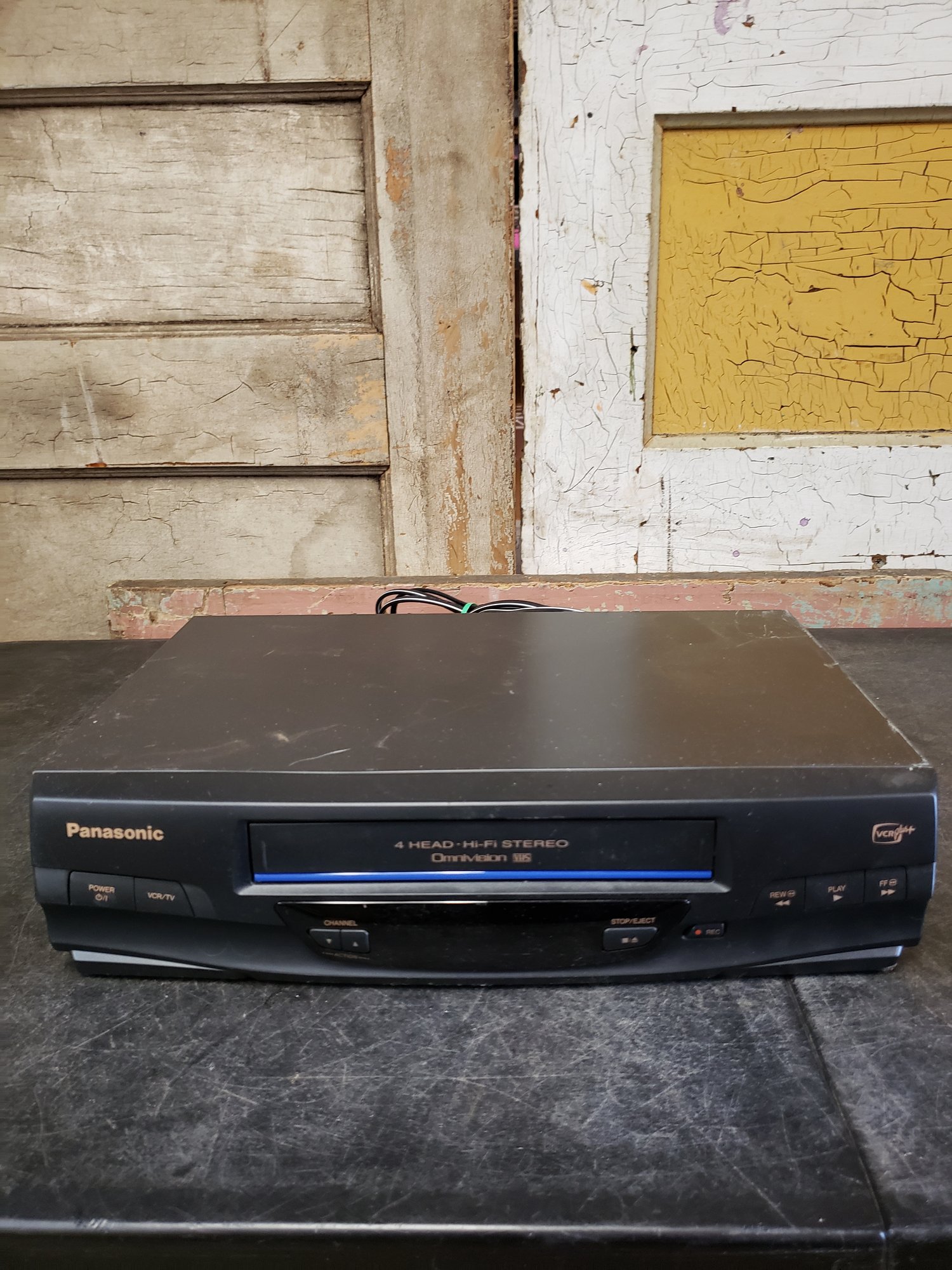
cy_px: 635
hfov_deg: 53.1
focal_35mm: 26
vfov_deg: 67.3
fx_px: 953
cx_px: 476
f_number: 1.5
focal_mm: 4.3
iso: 320
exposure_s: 1/40
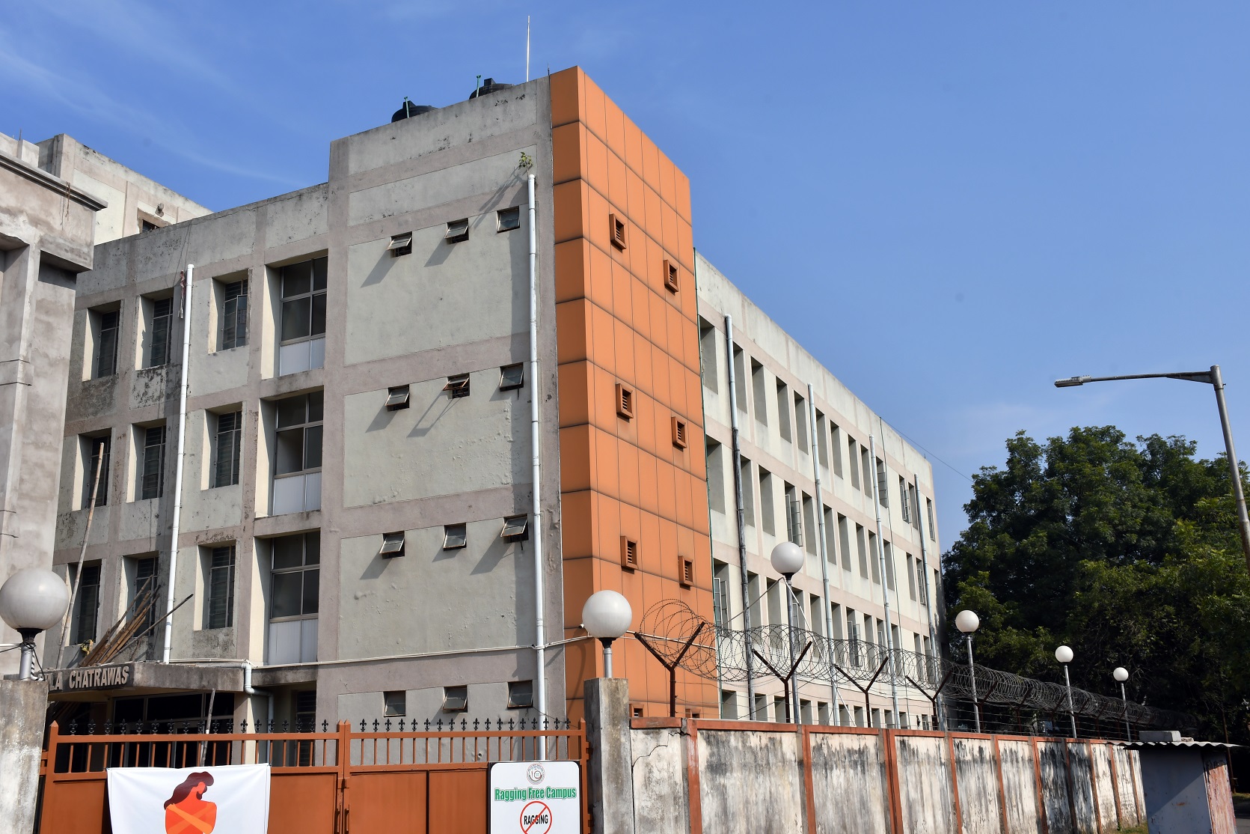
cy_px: 417
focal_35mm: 36
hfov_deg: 53.1
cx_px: 625
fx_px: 1250
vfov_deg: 36.9
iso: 125
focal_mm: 24
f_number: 16
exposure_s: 1/125
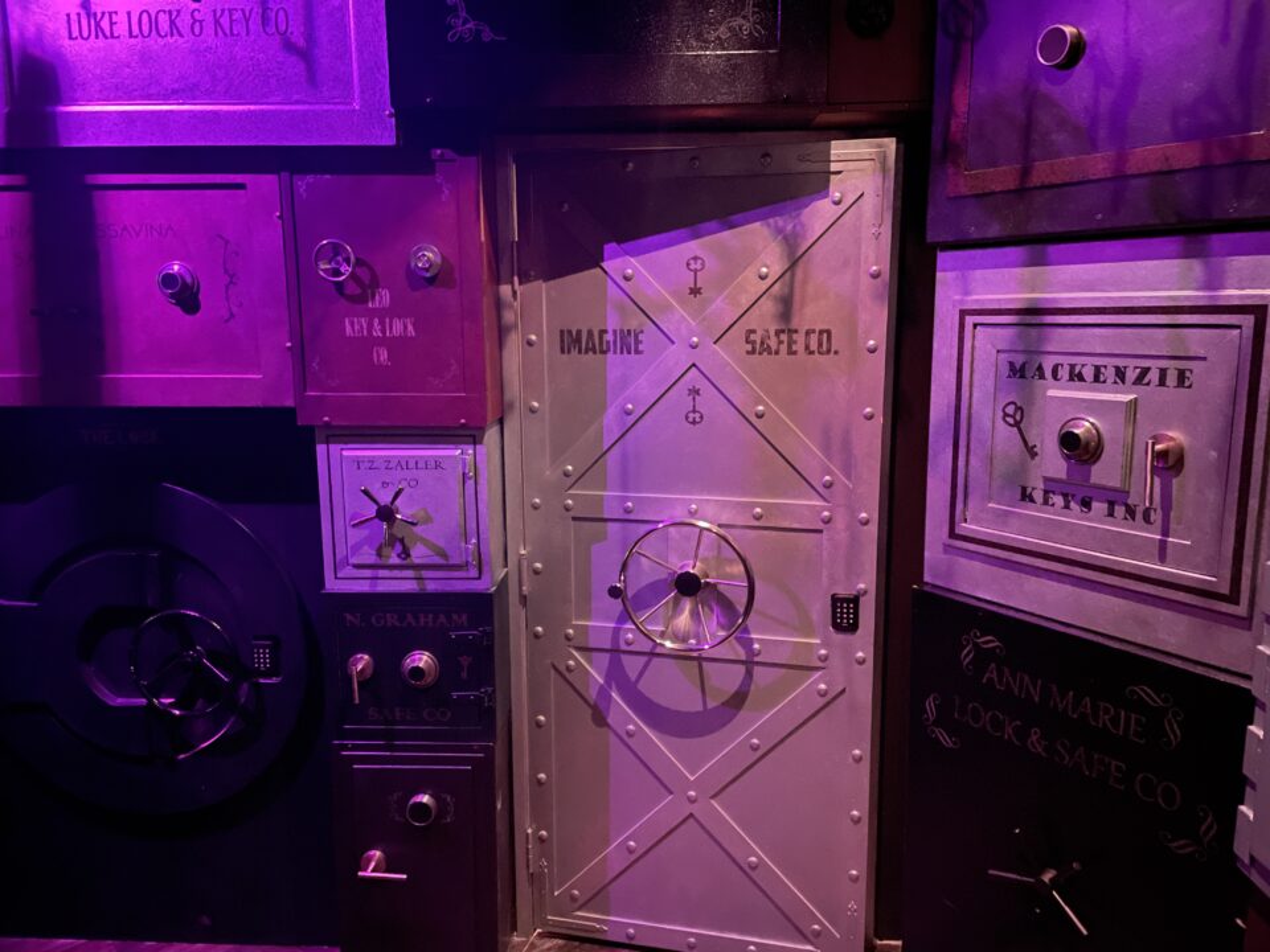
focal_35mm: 26
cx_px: 635
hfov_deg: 67.3
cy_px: 476
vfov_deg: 53.1
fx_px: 954
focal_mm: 4.2
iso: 640
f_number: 1.6
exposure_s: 1/2
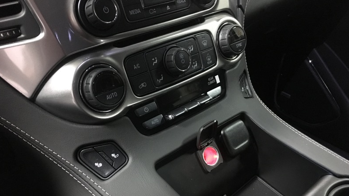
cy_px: 130
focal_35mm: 32
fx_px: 296
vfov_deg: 36.3
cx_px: 174
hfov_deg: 61.0
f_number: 2.2
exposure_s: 1/15
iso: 320
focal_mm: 4.15
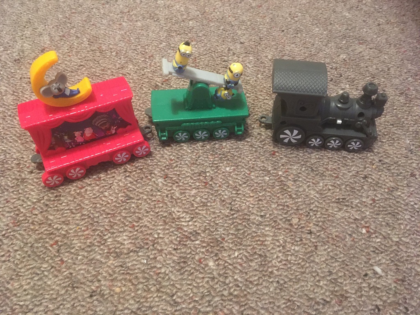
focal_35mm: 29
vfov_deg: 48.2
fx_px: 352
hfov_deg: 61.7
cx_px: 210
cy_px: 158
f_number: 2.2
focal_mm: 4.15
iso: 400
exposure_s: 1/17
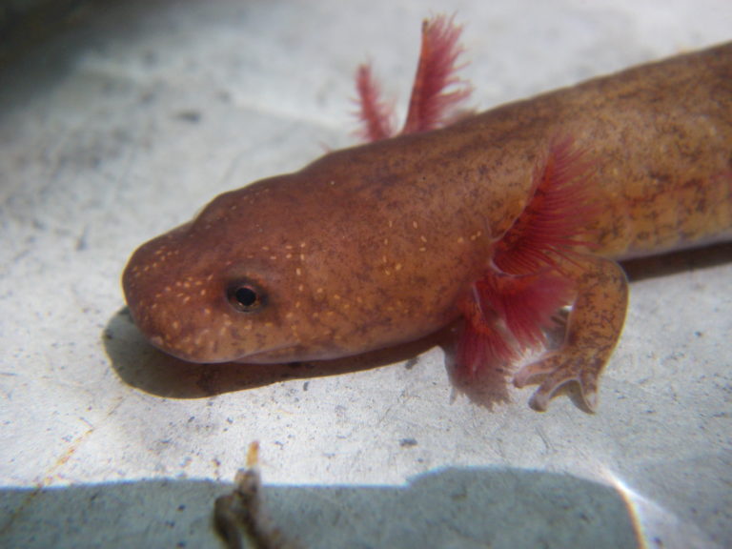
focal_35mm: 38
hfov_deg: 49.0
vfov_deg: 37.7
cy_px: 274
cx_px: 366
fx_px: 804
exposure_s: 1/15
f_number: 3.3
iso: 200
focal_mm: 6.3
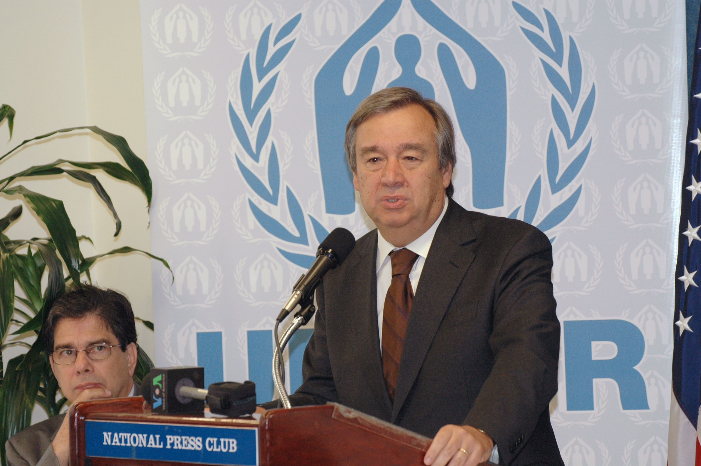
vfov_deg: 6.8
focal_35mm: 202
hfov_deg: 10.2
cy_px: 233
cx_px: 350
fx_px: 3940
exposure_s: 1/80
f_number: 5.6
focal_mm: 135
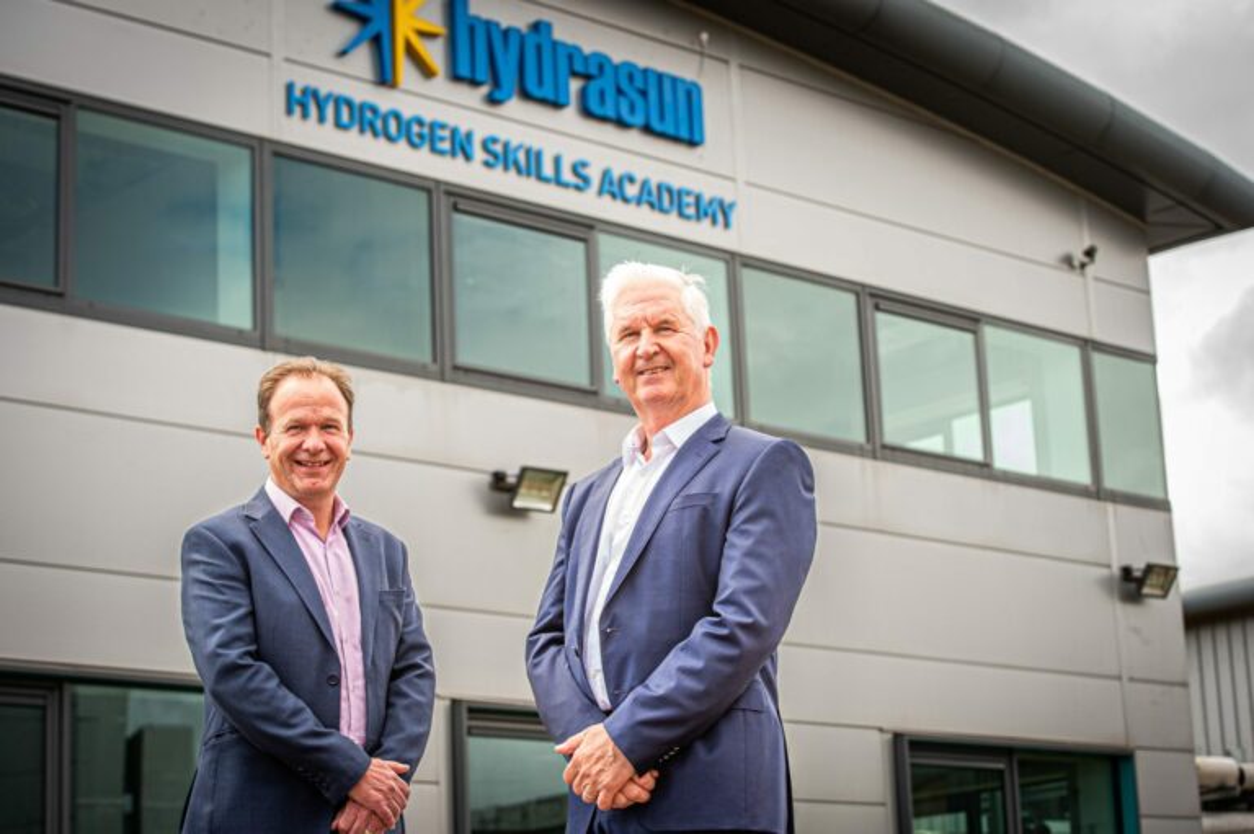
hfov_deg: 28.9
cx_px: 627
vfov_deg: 19.4
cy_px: 417
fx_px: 2437
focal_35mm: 70
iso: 400
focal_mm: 70
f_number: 8
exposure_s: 1/320
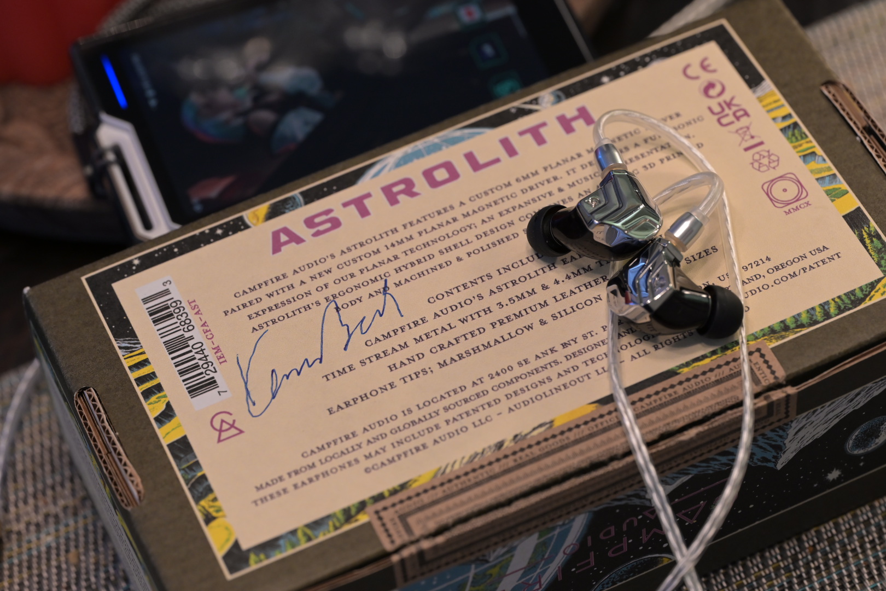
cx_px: 443
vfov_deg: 13.0
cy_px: 296
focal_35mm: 105
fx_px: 2584
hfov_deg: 19.5
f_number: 6.3
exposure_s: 1/125
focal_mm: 105
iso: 2000
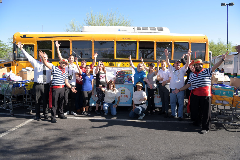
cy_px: 80
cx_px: 120
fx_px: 160
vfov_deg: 53.1
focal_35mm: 24
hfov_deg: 73.7
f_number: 8
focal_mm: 24
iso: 250
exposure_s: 1/250
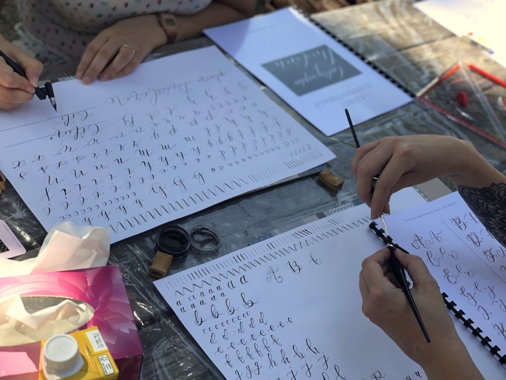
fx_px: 790
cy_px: 188
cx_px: 260
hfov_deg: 35.5
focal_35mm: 54
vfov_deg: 27.0
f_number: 2.4
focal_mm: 6
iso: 16
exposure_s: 1/457
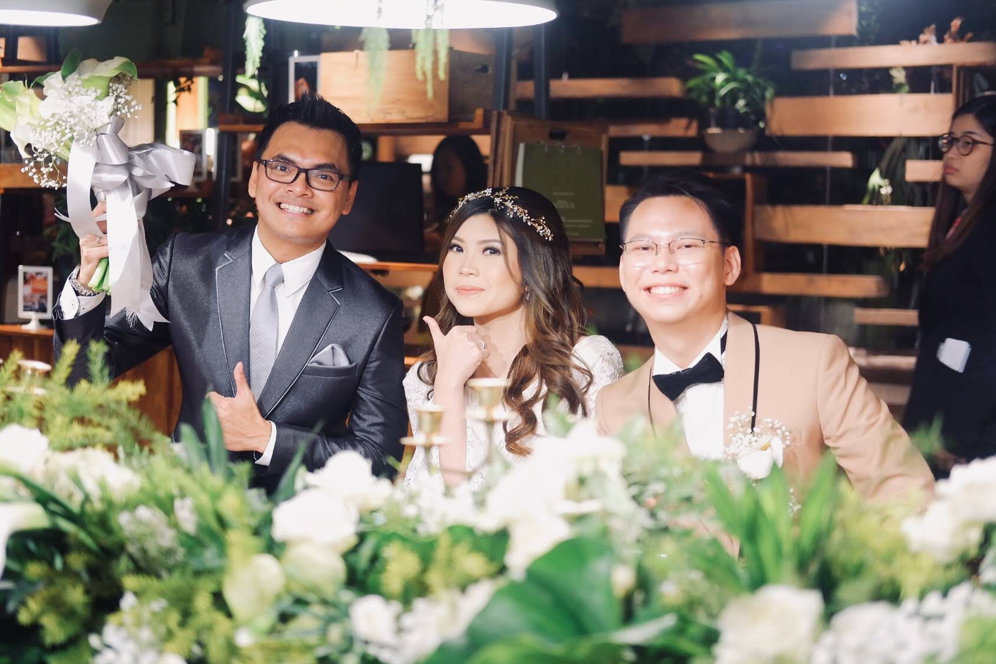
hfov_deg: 35.6
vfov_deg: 24.2
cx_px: 477
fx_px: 1549
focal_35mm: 56
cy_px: 336
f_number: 2
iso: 1000
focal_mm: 35
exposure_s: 1/60
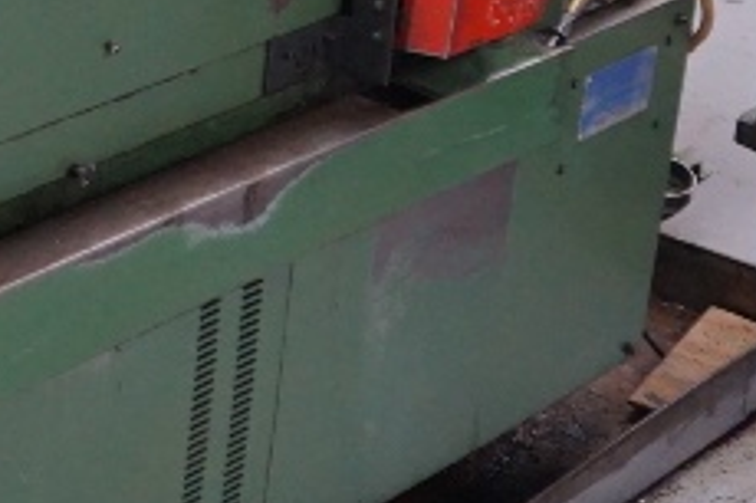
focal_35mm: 107
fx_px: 2245
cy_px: -311
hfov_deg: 15.7
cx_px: -694
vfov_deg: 12.0
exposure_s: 1/160
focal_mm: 16
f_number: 4
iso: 1250
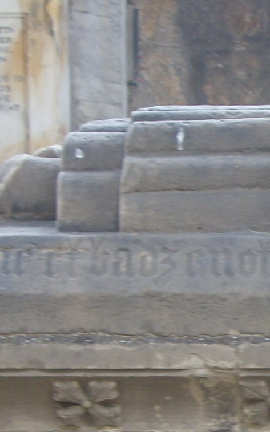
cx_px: 477
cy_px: 392
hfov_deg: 9.1
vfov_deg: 15.0
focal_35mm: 138
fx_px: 1625
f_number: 2.8
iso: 50
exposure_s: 1/52
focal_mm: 6.3
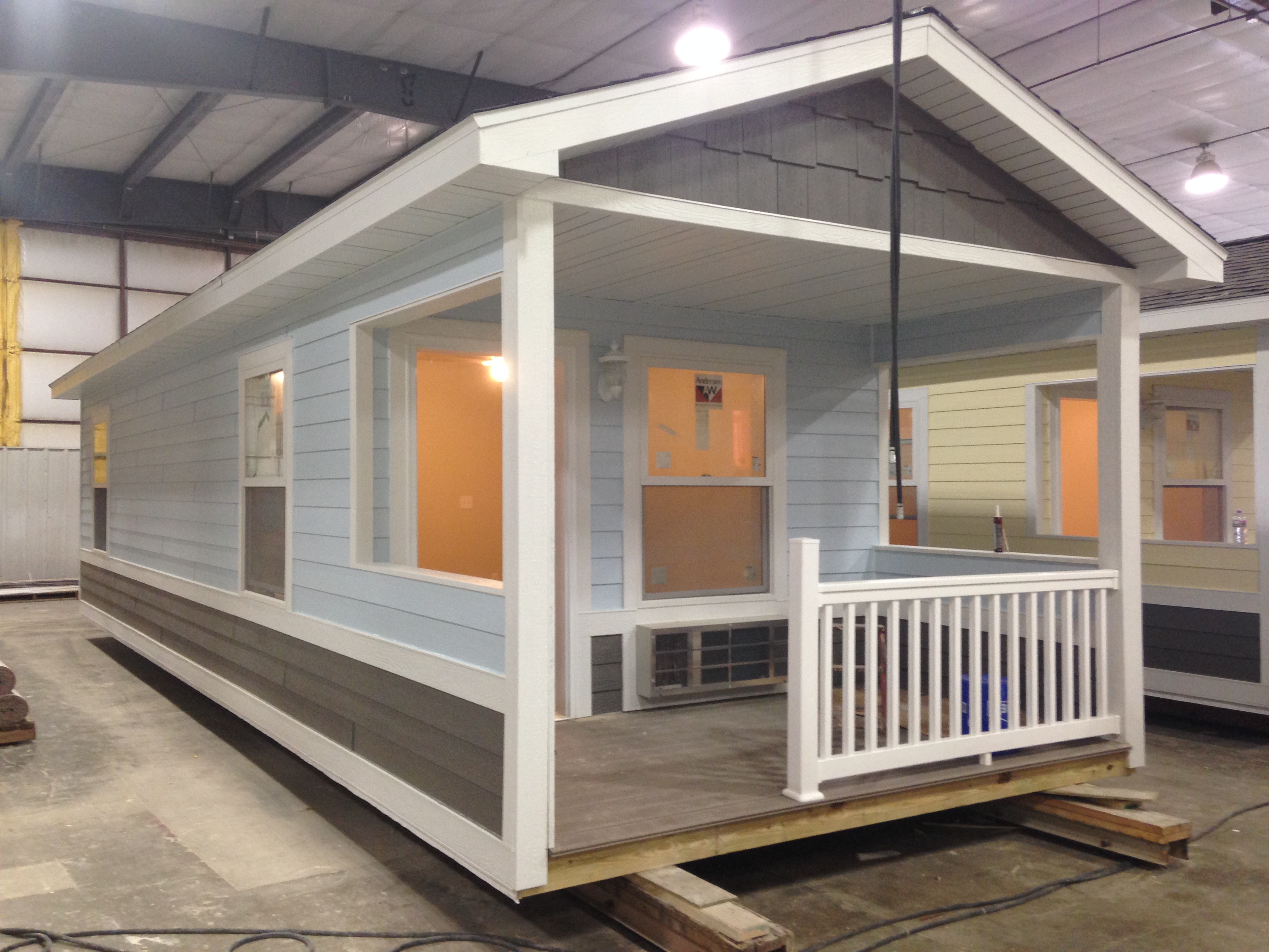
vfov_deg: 42.9
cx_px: 634
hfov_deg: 55.4
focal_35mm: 33
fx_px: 1210
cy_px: 476
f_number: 2.4
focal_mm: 4.12
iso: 125
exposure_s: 1/20
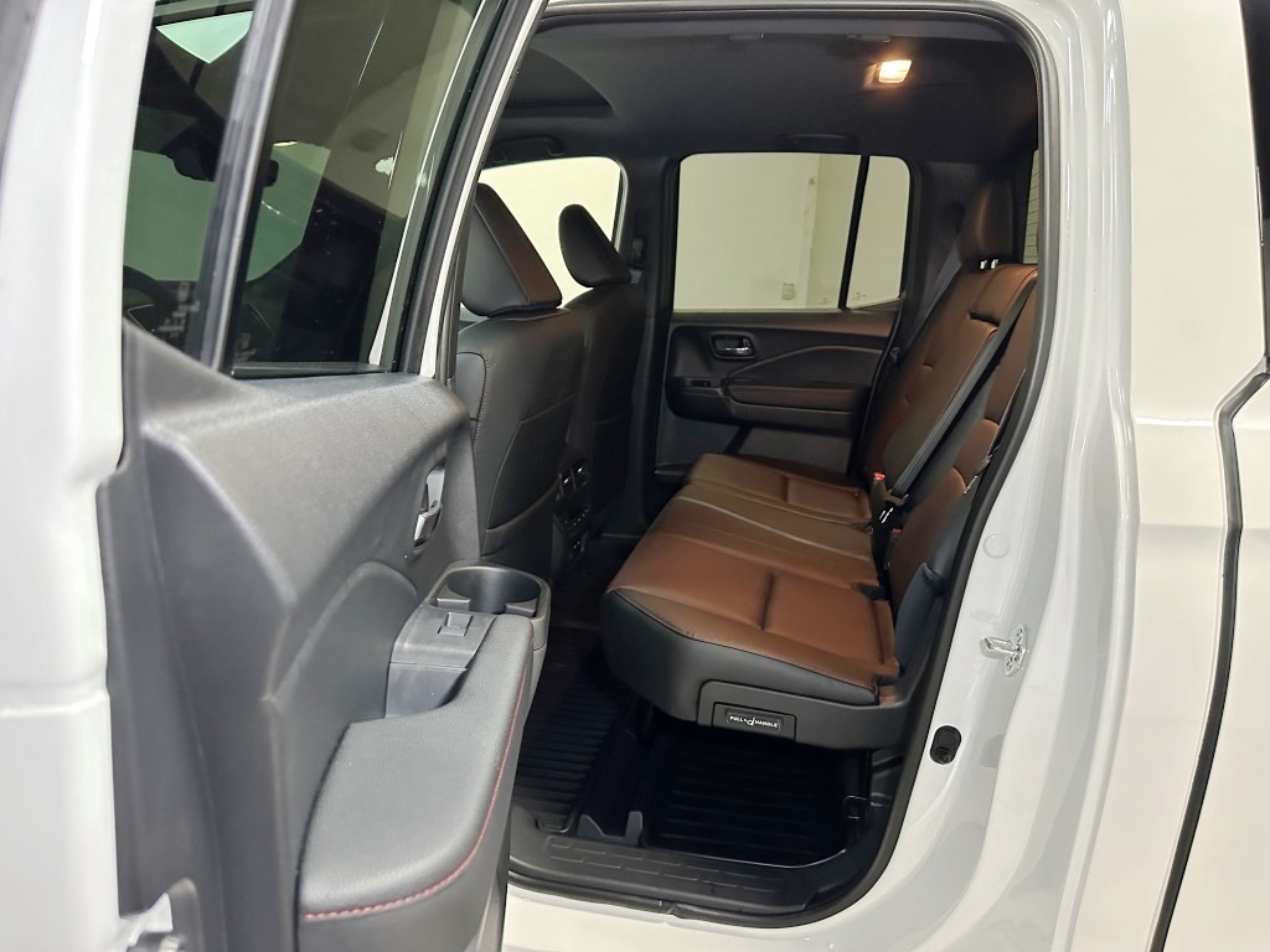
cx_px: 635
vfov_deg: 56.8
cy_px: 476
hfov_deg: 71.6
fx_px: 881
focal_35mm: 24
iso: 800
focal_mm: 6.86
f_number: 1.78
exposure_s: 1/60
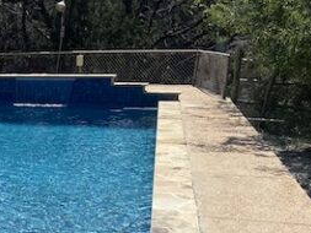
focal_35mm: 79
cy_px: 234
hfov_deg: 21.6
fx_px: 710
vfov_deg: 18.2
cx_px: -123
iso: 32
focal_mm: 4.25
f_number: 1.8
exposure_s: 1/3984
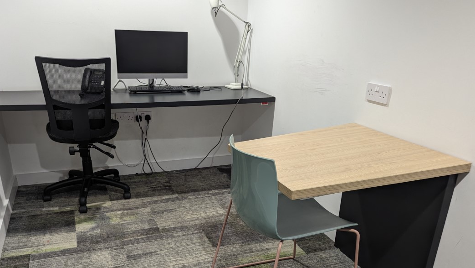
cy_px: 175
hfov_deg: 64.2
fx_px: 378
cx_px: 218
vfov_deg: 38.6
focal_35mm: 30
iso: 121
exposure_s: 1/50
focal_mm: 6.81
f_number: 1.85
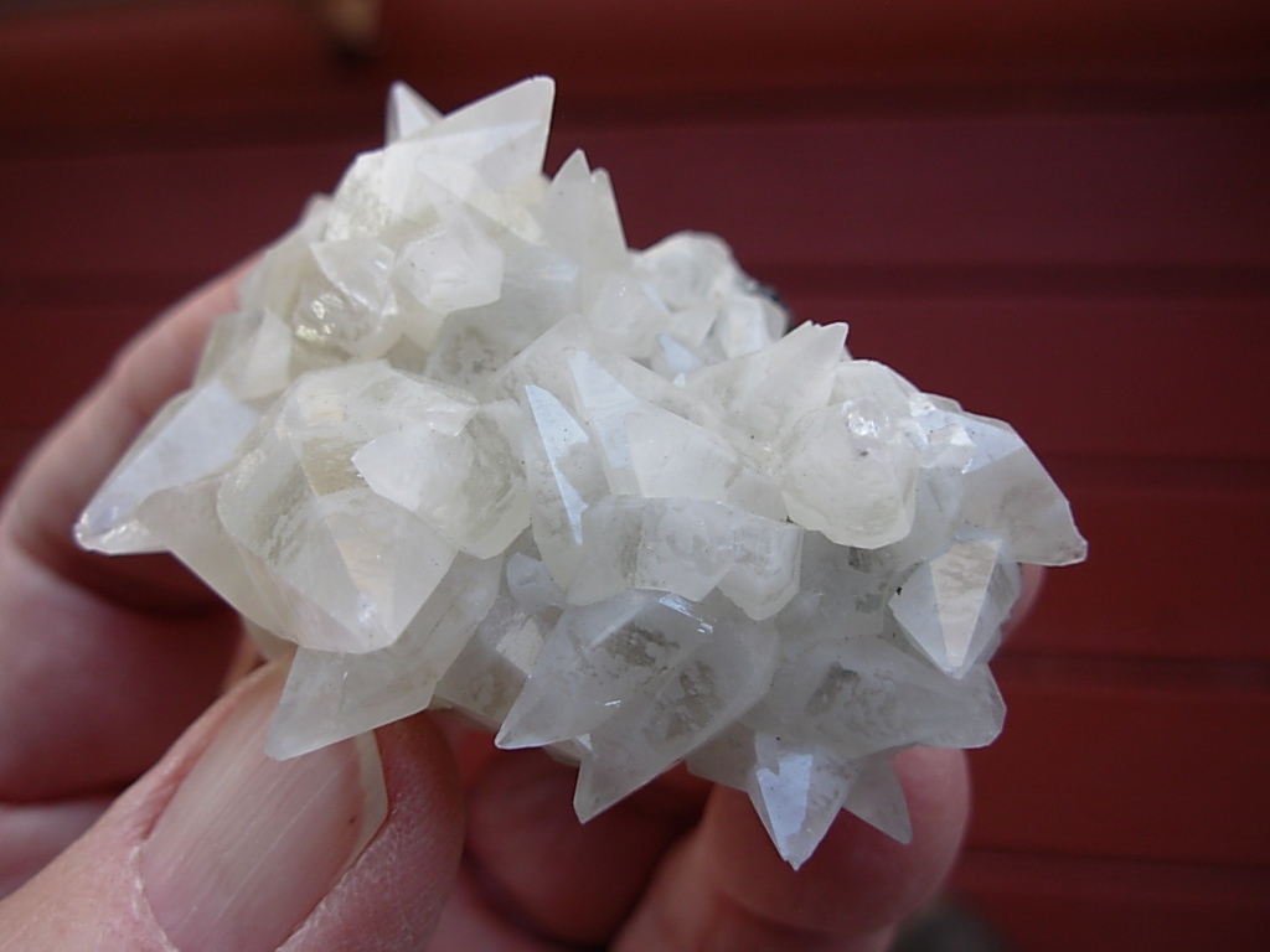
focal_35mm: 38
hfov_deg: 49.0
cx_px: 635
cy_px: 476
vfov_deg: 37.7
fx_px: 1394
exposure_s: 1/85.4
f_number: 2.9
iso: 50
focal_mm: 6.3
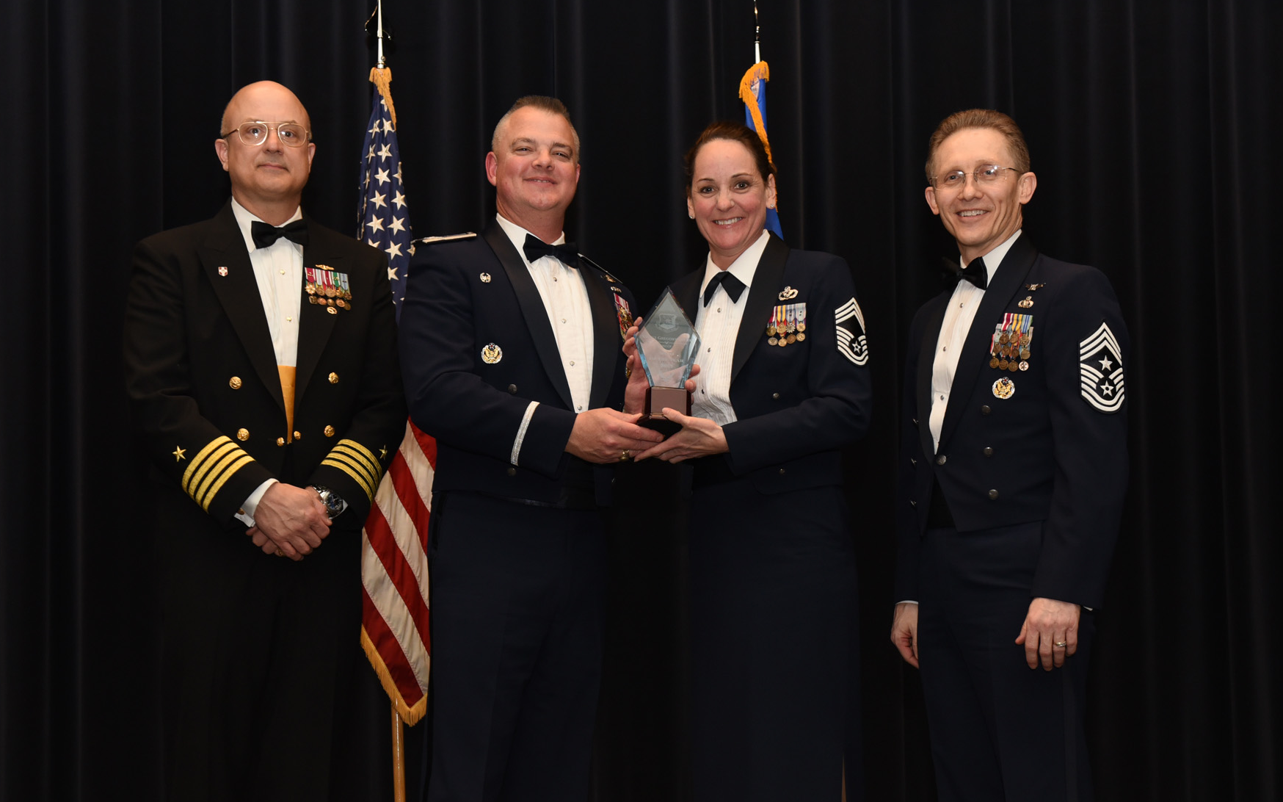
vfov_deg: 20.5
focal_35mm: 63
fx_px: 2203
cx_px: 611
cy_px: 578
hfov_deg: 32.5
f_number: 5
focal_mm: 45
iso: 1250
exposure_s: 1/40
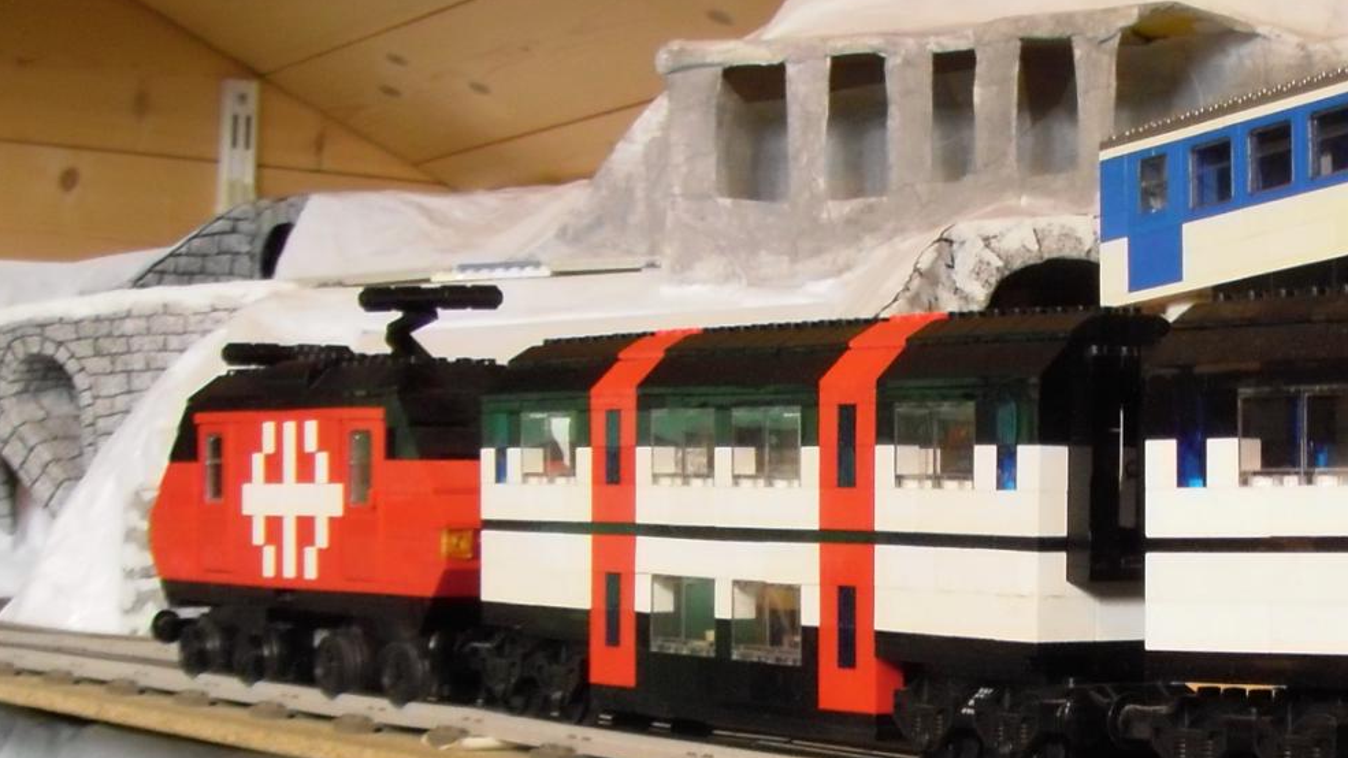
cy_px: 387
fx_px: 1501
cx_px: 676
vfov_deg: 28.3
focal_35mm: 42
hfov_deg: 48.4
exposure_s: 1/4
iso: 125
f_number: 3.5
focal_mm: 6.7
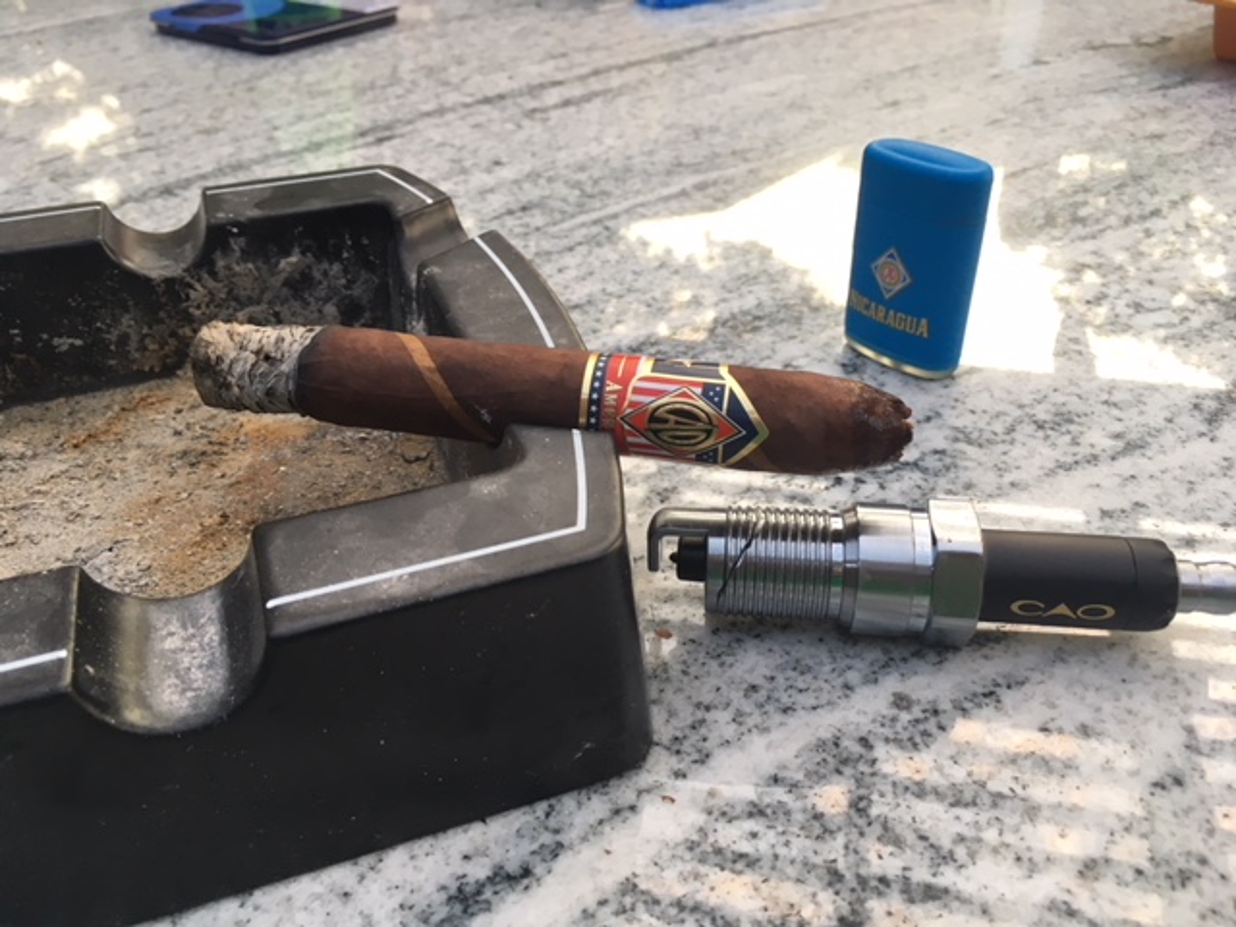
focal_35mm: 29
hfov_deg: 61.7
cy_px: 464
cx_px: 618
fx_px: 1035
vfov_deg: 48.2
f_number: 2.2
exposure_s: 1/30
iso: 25
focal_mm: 4.15
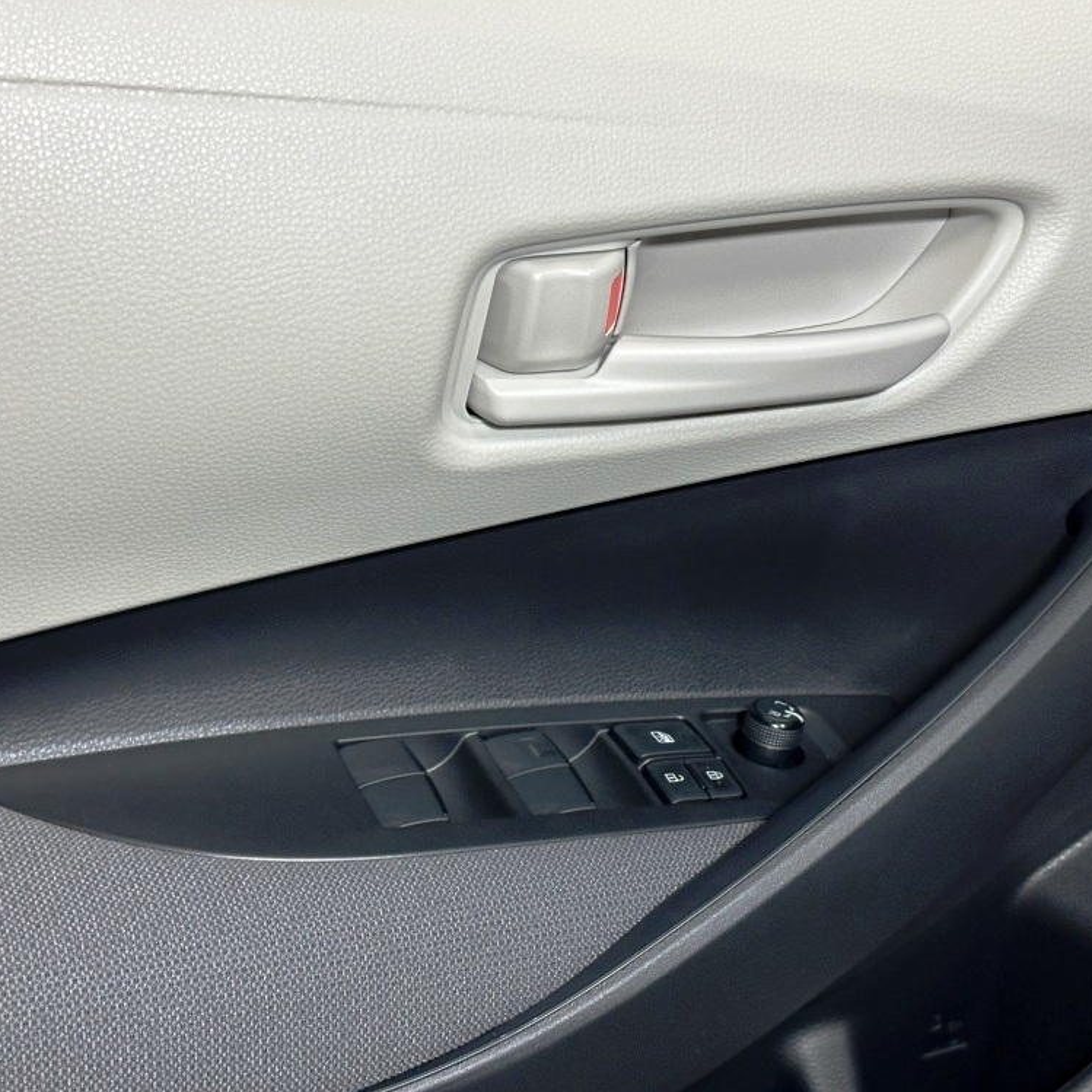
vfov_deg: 29.6
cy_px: 557
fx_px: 2070
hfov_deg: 29.6
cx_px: 551
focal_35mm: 58
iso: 200
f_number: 1.78
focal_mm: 6.86
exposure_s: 1/60
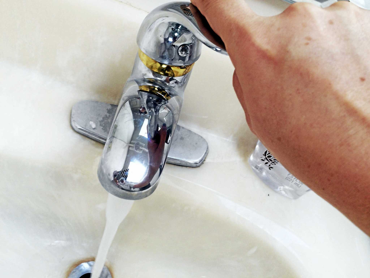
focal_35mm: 29
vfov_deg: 48.2
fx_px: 310
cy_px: 139
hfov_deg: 61.7
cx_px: 185
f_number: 2.2
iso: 64
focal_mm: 4.15
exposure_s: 1/30
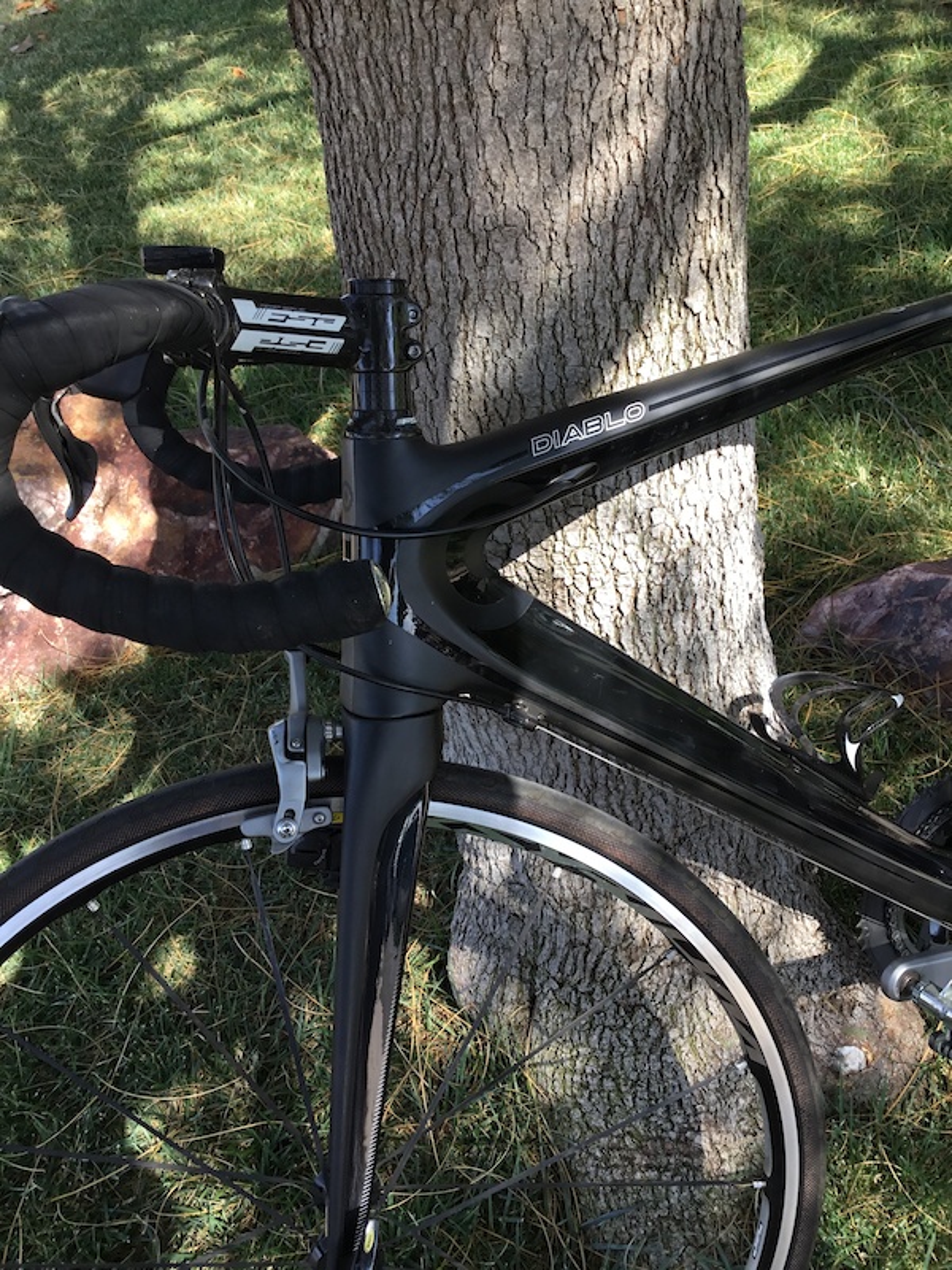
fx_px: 1137
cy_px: 635
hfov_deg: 45.4
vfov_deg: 58.4
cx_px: 476
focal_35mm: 31
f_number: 2.4
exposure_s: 1/155
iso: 25
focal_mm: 3.3
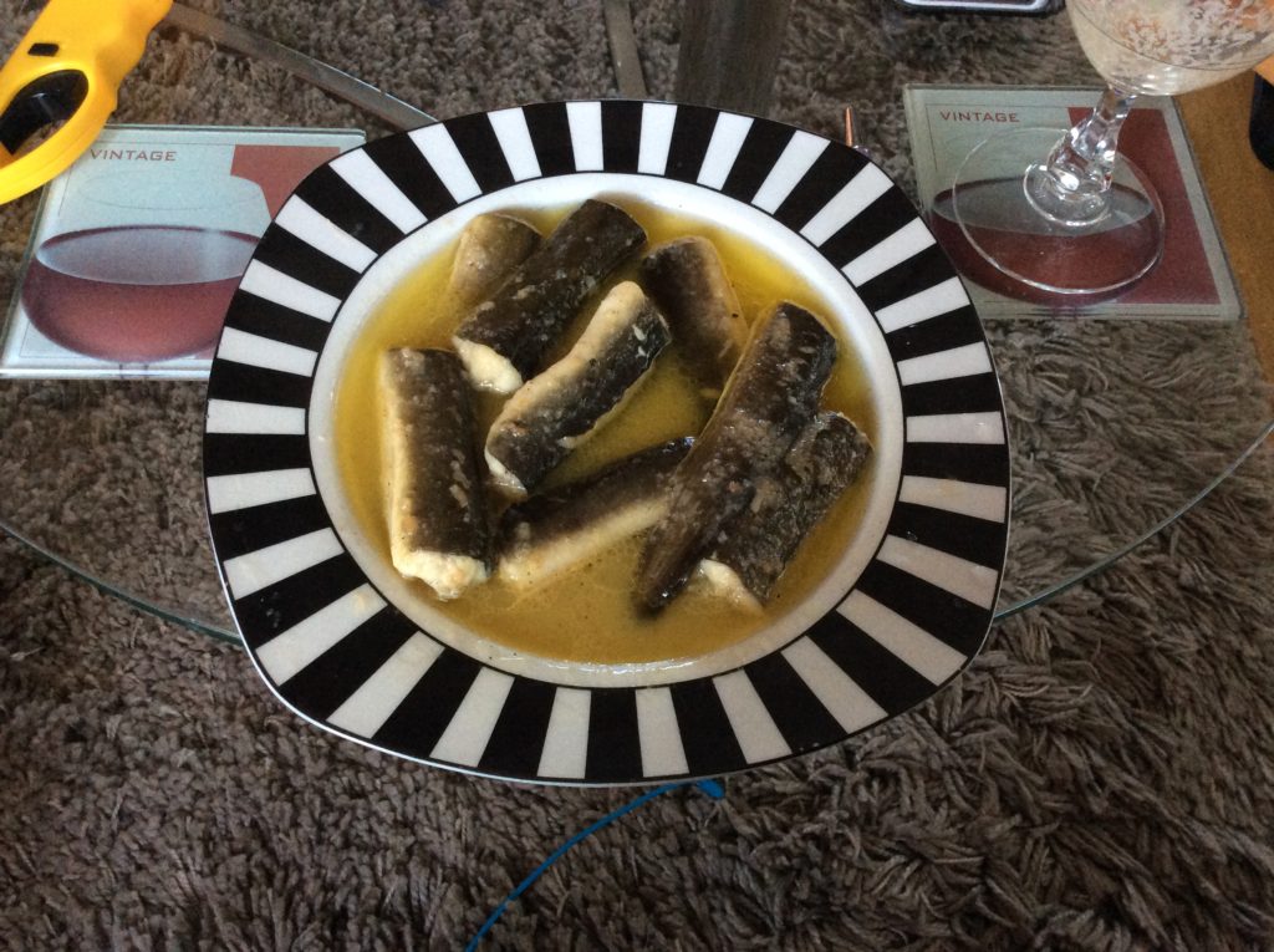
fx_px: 1176
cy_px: 476
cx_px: 637
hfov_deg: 56.9
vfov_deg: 44.1
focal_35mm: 32
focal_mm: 3.3
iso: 200
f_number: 2.4
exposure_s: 1/25
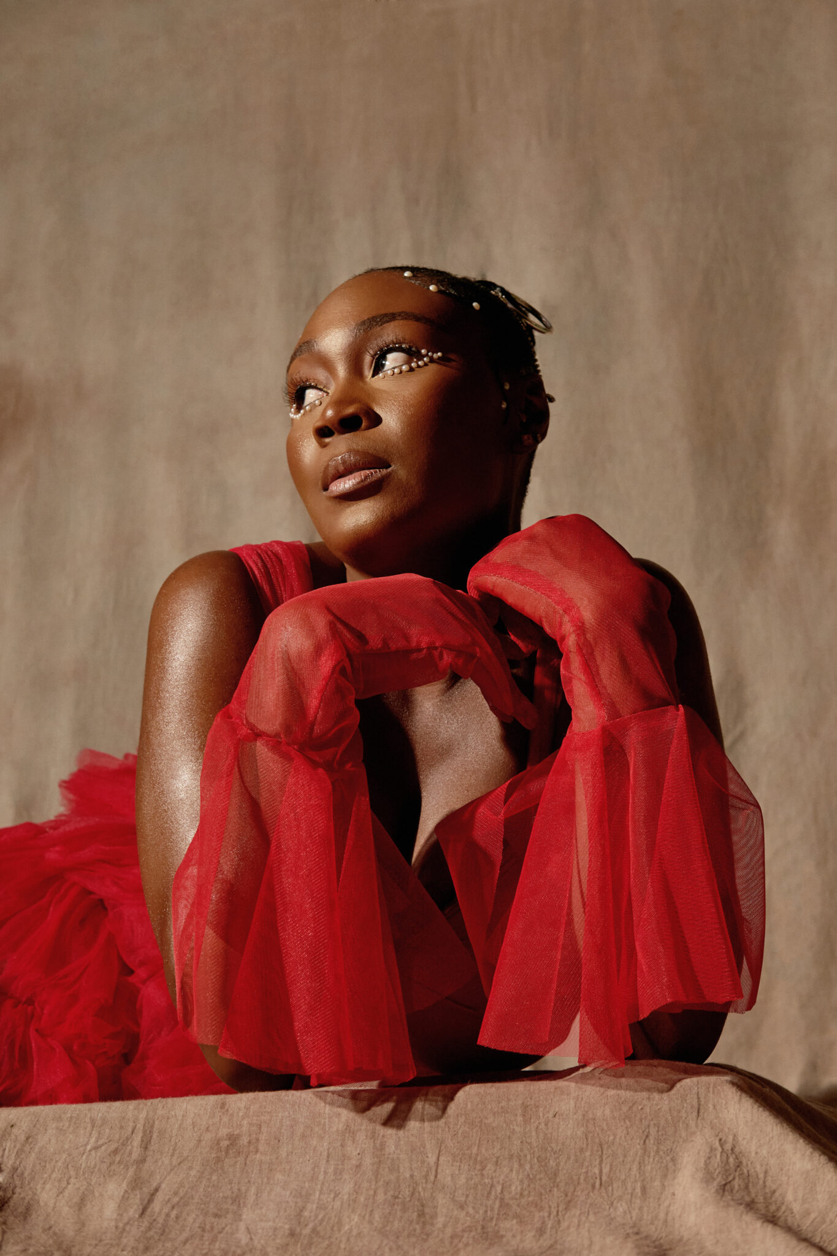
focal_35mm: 53
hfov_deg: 25.5
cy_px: 628
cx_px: 418
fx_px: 1849
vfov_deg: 37.5
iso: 1250
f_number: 5
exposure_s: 1/125
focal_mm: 35
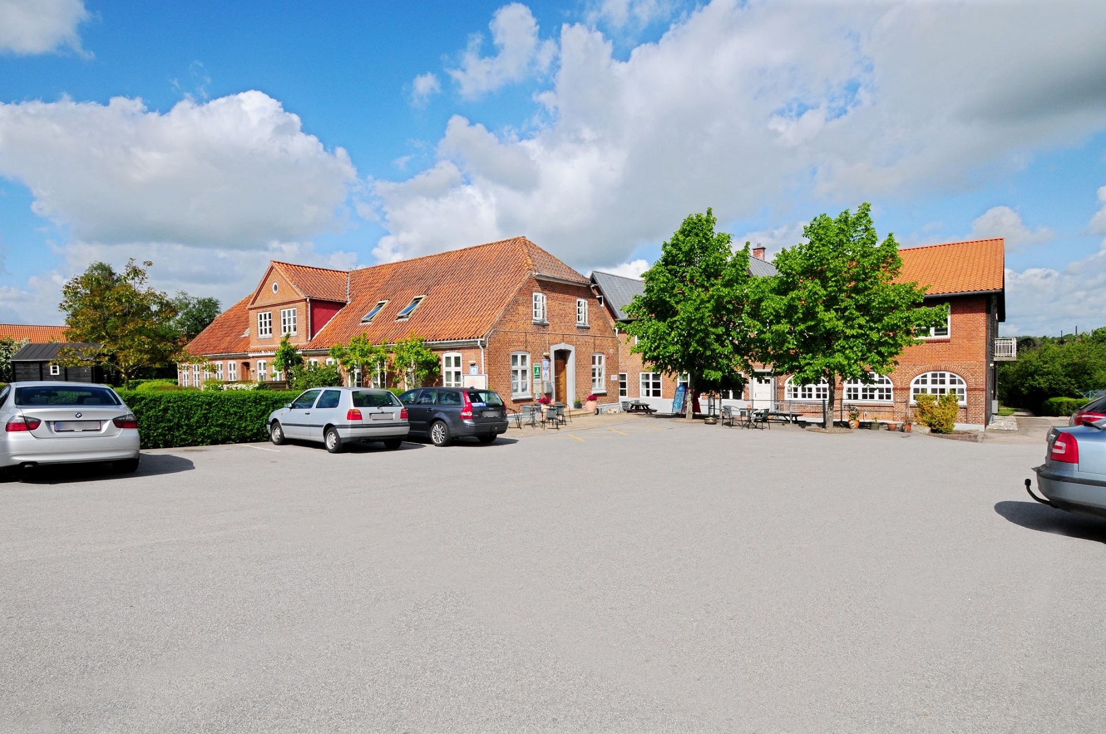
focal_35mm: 18
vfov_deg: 67.2
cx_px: 553
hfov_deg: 90.1
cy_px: 367
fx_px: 552
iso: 200
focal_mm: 12
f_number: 11
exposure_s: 1/500
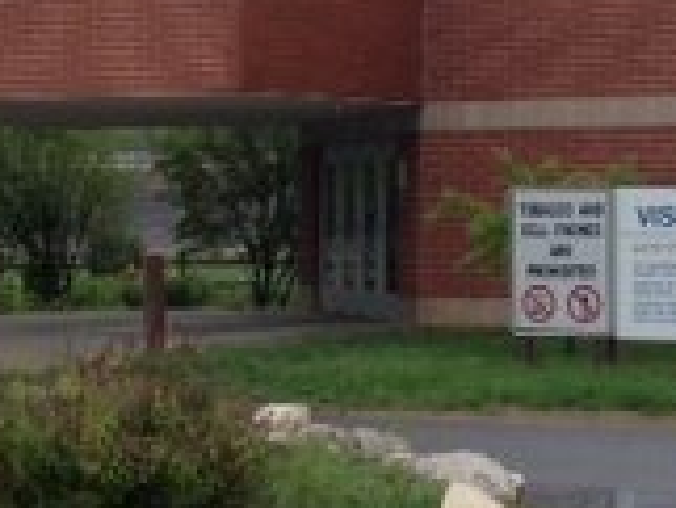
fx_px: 2716
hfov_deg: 14.2
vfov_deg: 10.7
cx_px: 336
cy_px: 147
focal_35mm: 139
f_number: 2.4
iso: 50
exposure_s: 1/452
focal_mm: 4.28
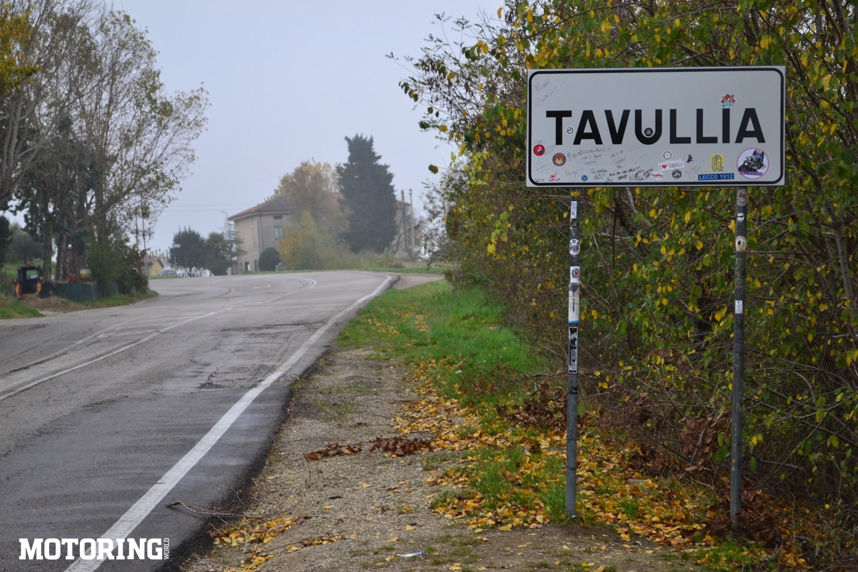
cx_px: 429
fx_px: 1966
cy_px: 286
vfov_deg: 16.6
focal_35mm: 82
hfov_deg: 24.6
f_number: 5.6
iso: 220
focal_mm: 55
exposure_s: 1/125
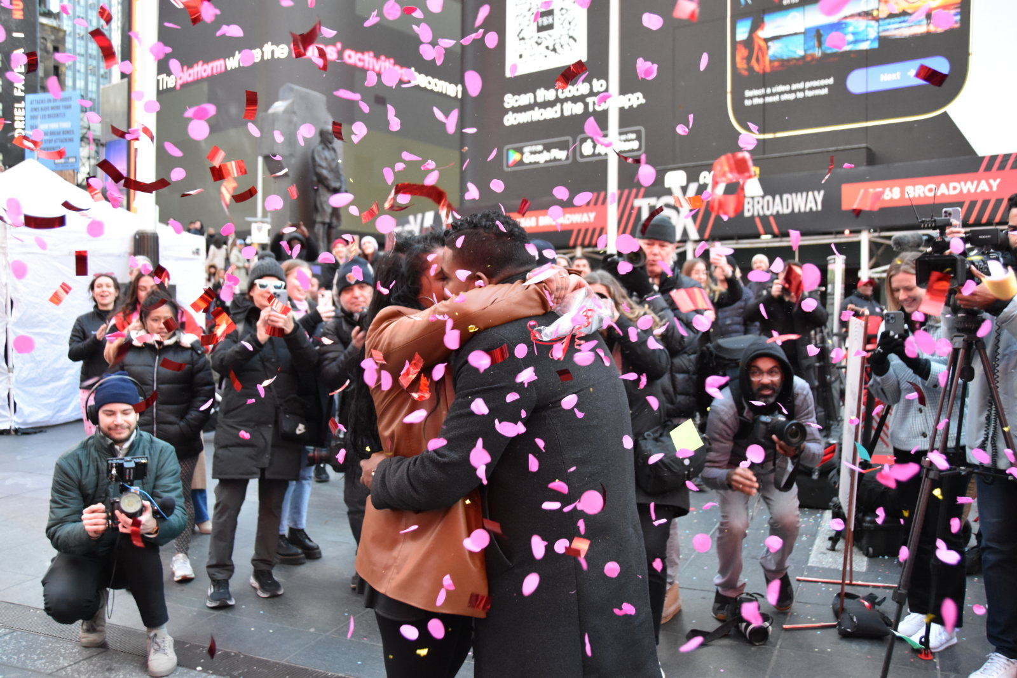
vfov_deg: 43.6
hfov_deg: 61.9
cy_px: 339
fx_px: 848
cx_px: 508
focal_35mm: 30
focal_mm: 20
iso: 2000
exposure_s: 1/500
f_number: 3.5
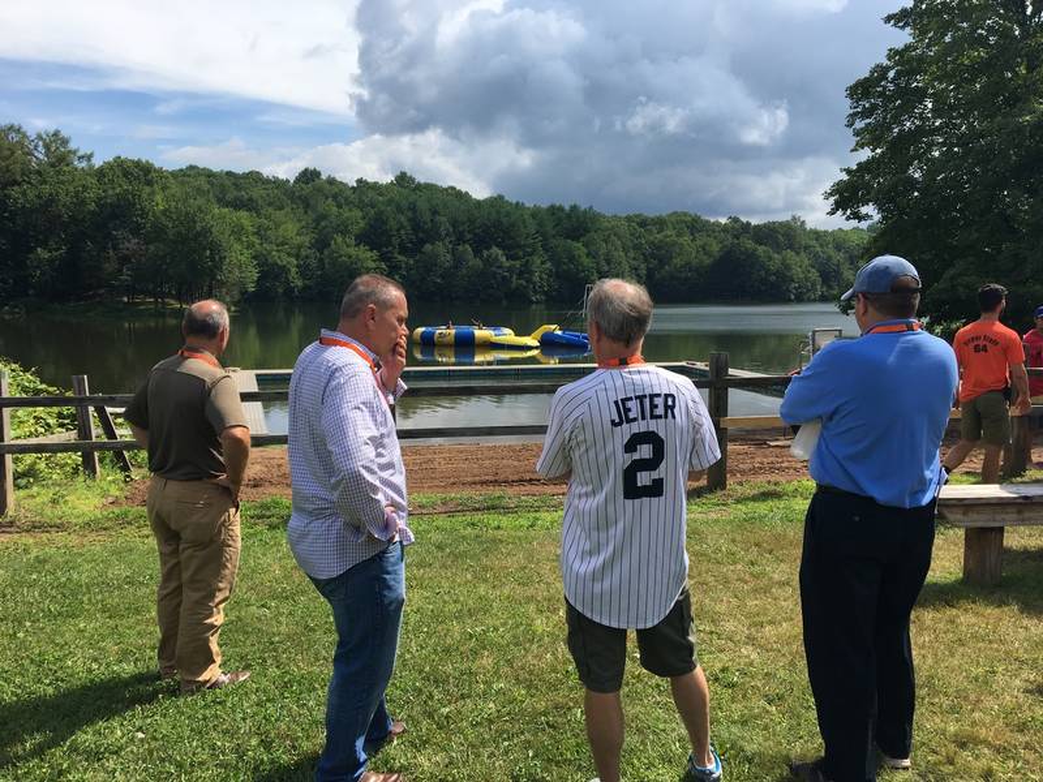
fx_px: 874
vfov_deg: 48.2
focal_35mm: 29
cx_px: 522
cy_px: 391
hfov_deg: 61.7
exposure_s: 1/1789
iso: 25
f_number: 2.2
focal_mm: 4.15
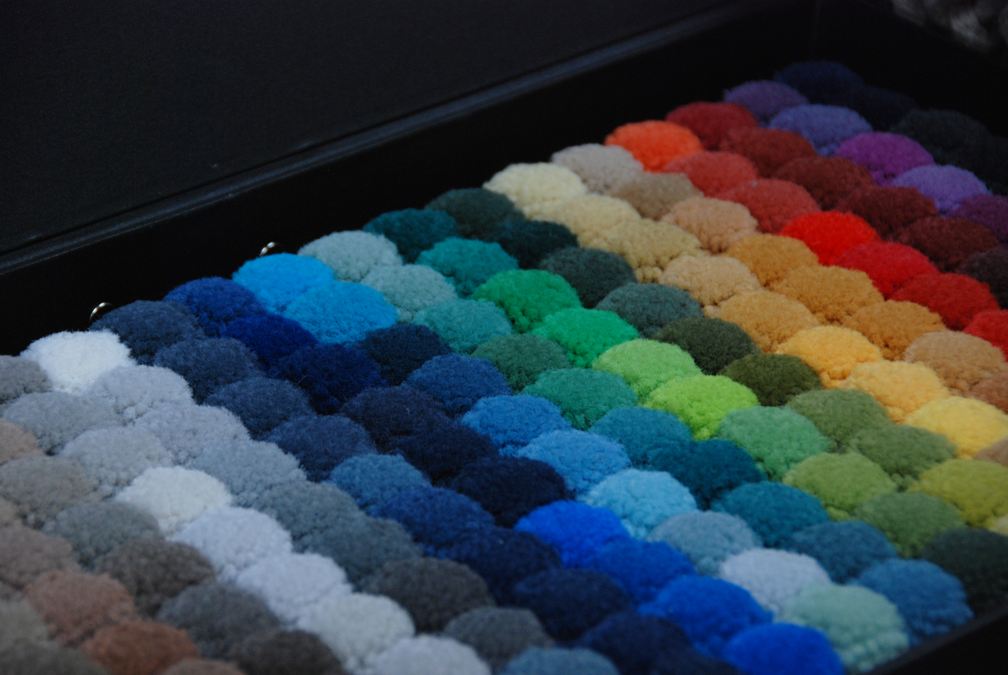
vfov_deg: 9.7
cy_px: 338
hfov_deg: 14.4
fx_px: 3995
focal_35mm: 142
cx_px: 504
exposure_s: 1/25
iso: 400
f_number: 5.3
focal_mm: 95
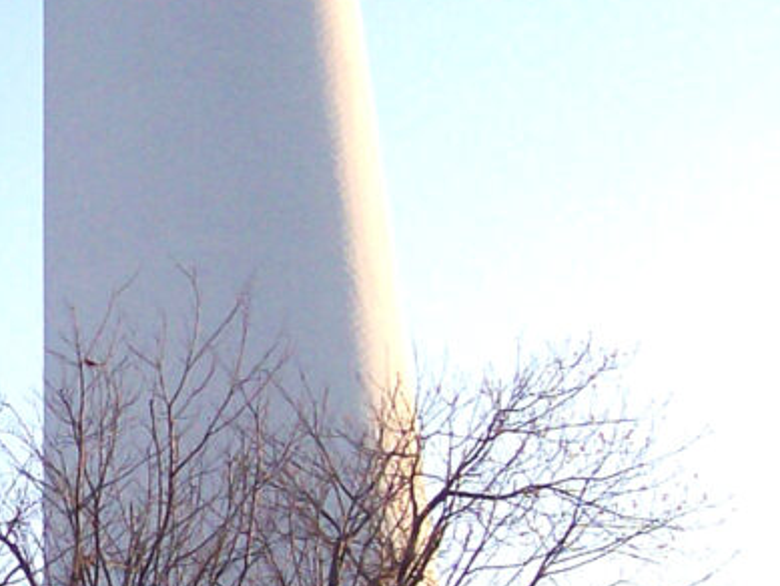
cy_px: 483
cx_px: -311
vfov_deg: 10.4
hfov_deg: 13.3
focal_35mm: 142
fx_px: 3201
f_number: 2.7
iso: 80
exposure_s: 1/746
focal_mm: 6
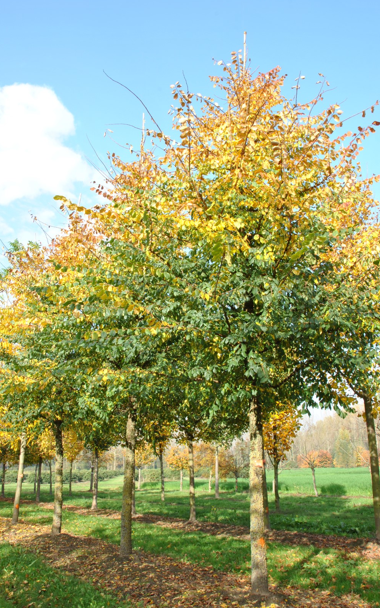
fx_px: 563
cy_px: 302
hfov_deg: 37.3
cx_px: 185
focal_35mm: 34
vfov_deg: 56.7
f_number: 14
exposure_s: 1/50
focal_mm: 22
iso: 200
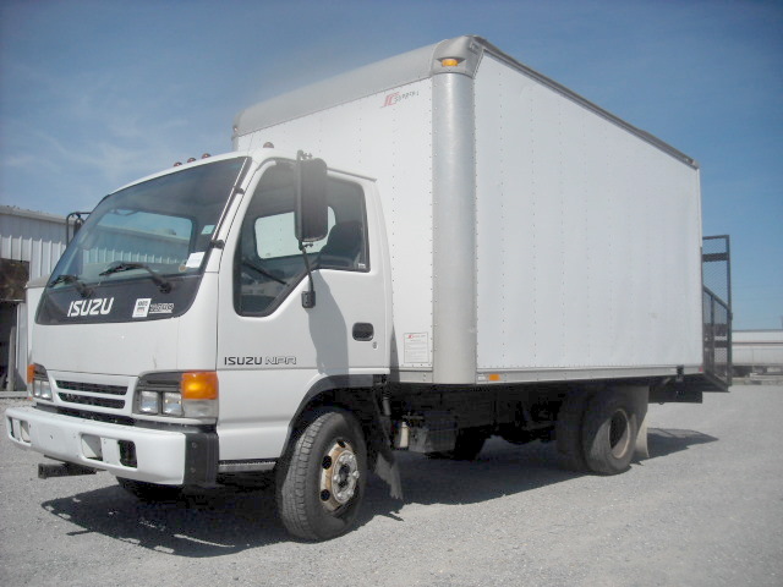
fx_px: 792
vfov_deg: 40.7
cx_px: 392
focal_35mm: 35
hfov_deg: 52.6
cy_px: 294
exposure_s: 1/877
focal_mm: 5.7
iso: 64
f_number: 5.6
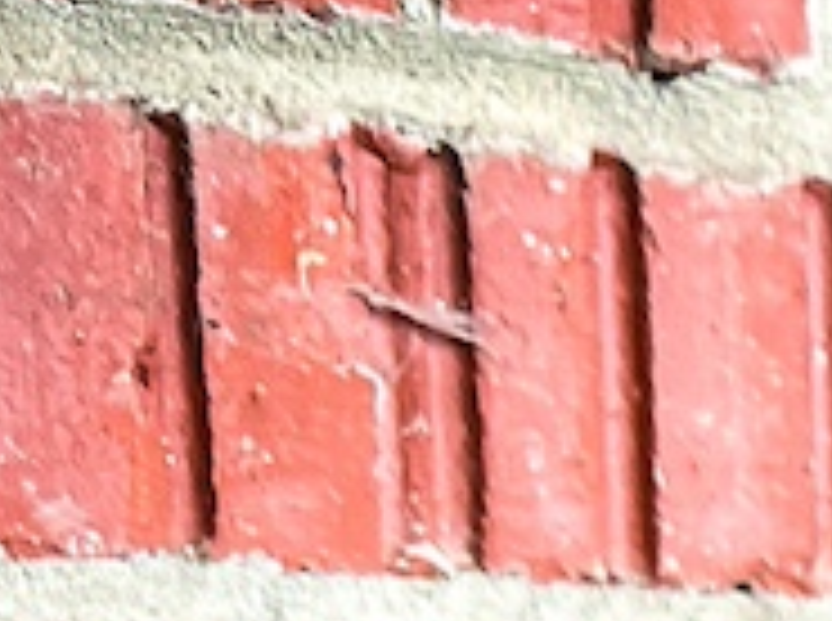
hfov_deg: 10.6
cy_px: 1634
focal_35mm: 156
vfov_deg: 8.4
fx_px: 3742
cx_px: 2091
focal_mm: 6.86
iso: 320
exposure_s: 1/50
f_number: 1.8
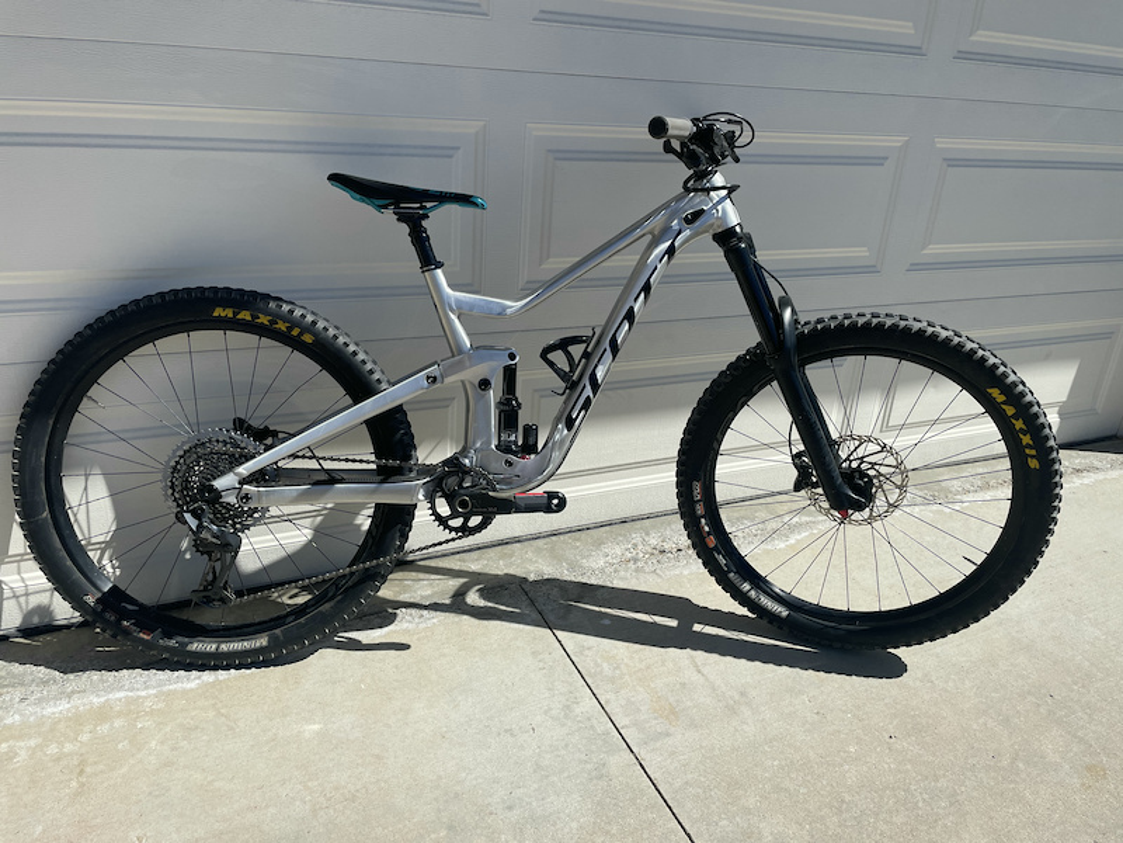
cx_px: 562
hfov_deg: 67.3
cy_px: 422
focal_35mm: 26
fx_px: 843
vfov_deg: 53.1
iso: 32
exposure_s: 1/5051
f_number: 1.6
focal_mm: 4.2
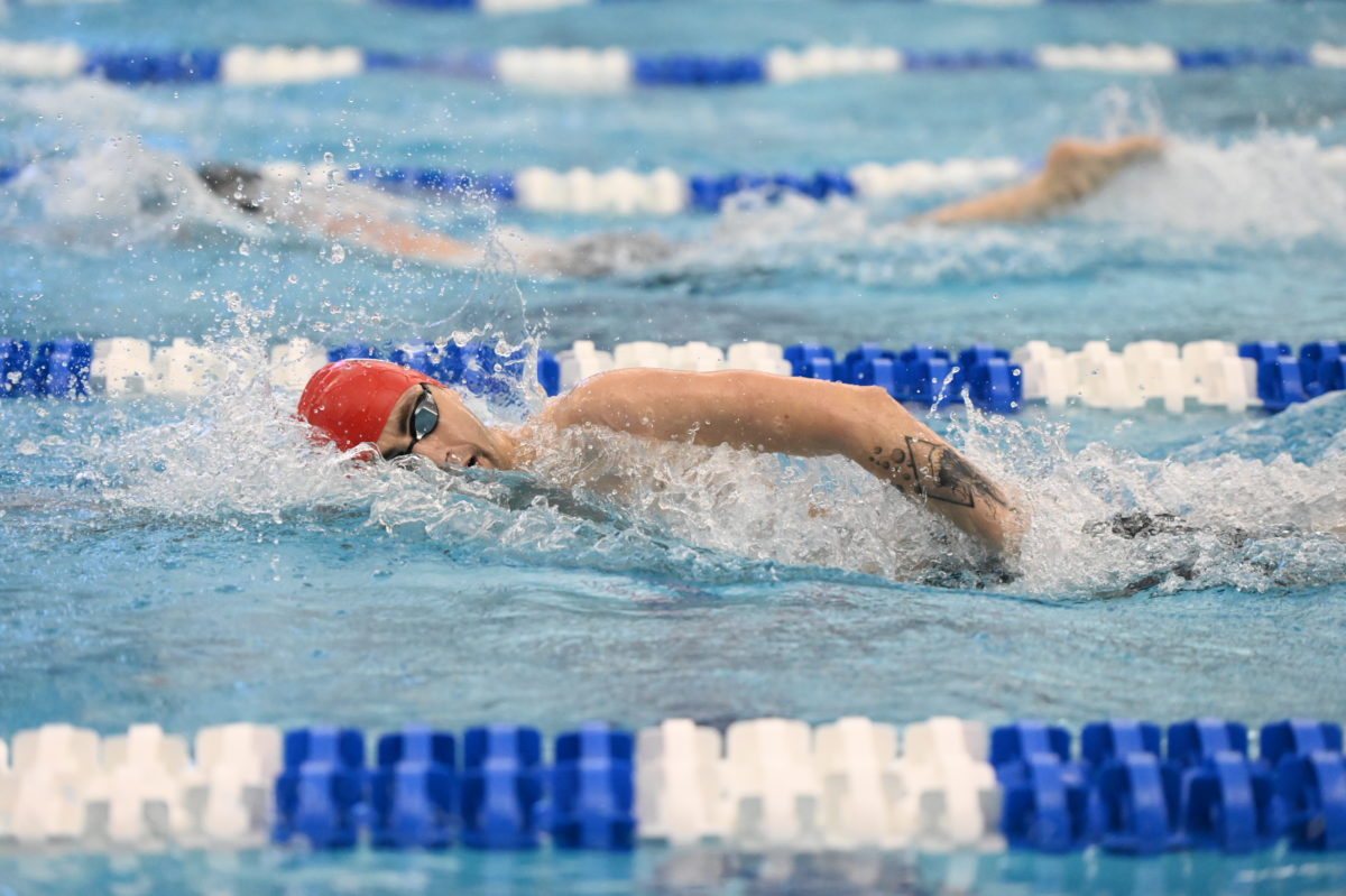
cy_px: 448
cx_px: 673
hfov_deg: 13.7
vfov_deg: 9.1
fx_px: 5606
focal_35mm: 150
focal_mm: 150
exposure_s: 1/1250
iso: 10000
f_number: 2.8
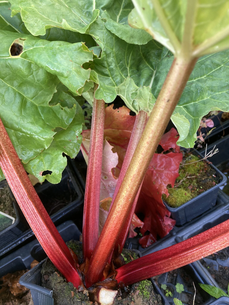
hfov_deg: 49.7
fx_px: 247
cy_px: 152
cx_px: 114
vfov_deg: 63.4
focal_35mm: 28
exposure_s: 1/121
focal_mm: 3.99
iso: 80
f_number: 1.8
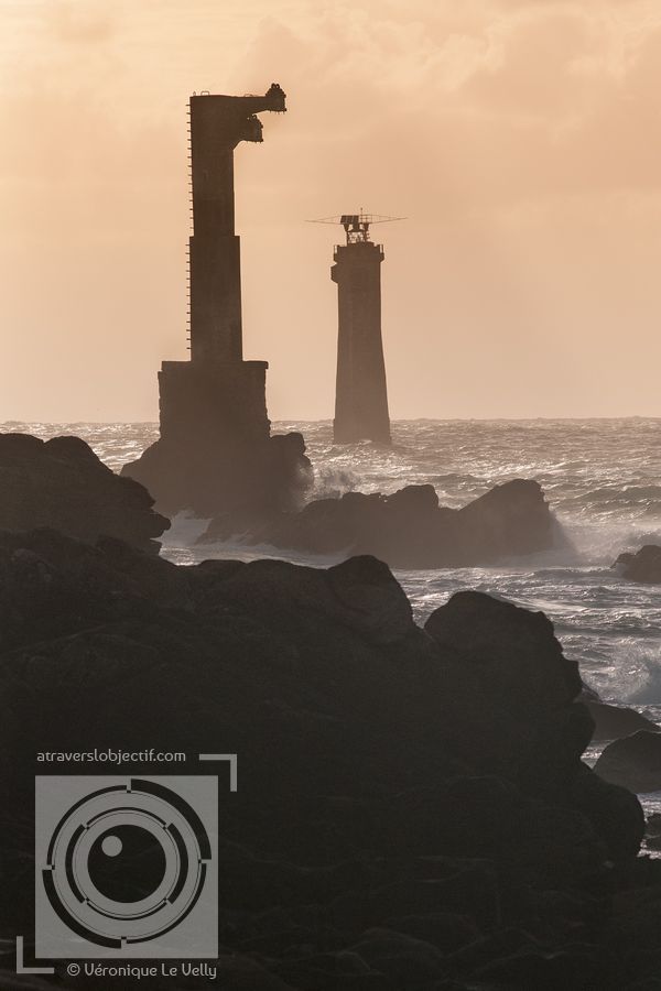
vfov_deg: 8.9
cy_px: 496
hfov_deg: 5.9
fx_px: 6403
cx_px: 330
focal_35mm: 232
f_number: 5.6
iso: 400
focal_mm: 155
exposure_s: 1/8000
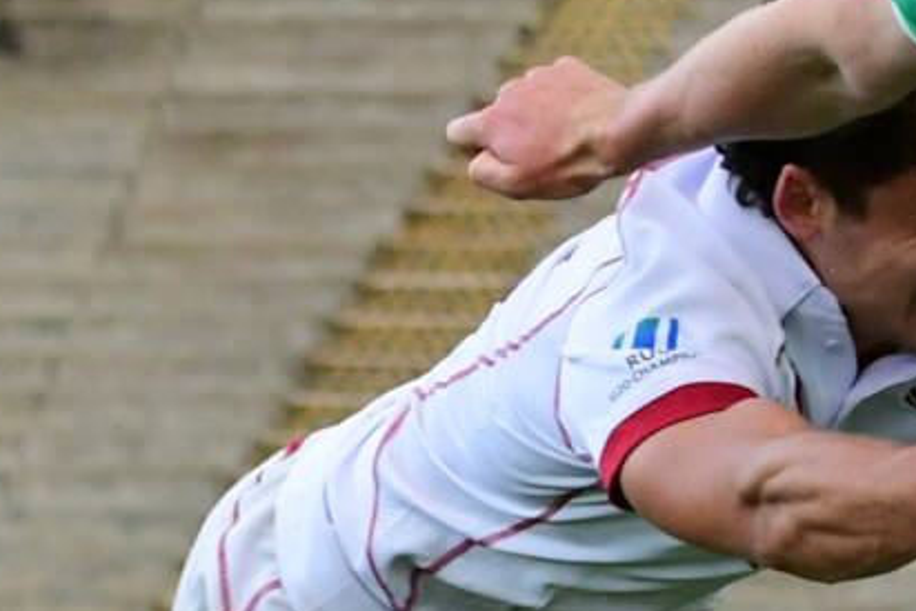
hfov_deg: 4.0
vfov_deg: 2.7
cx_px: 1141
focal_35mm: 514
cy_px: 482
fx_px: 13082
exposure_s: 1/800
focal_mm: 92
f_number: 4
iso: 1250
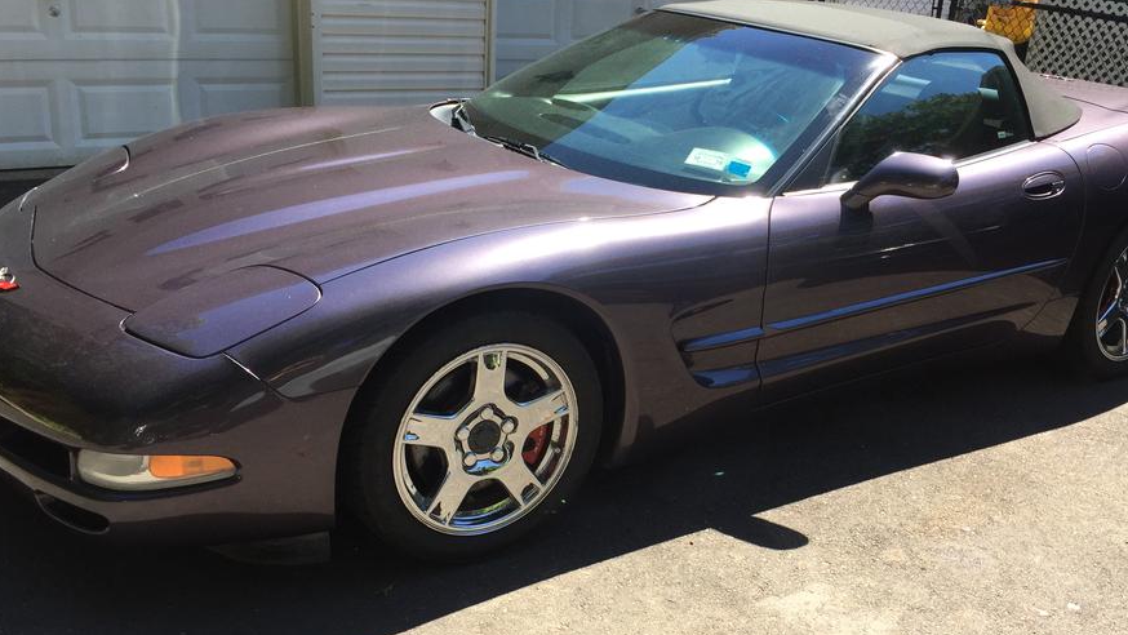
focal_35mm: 37
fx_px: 1107
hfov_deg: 53.9
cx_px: 612
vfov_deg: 32.0
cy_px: 319
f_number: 2.2
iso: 32
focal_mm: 4.15
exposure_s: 1/573
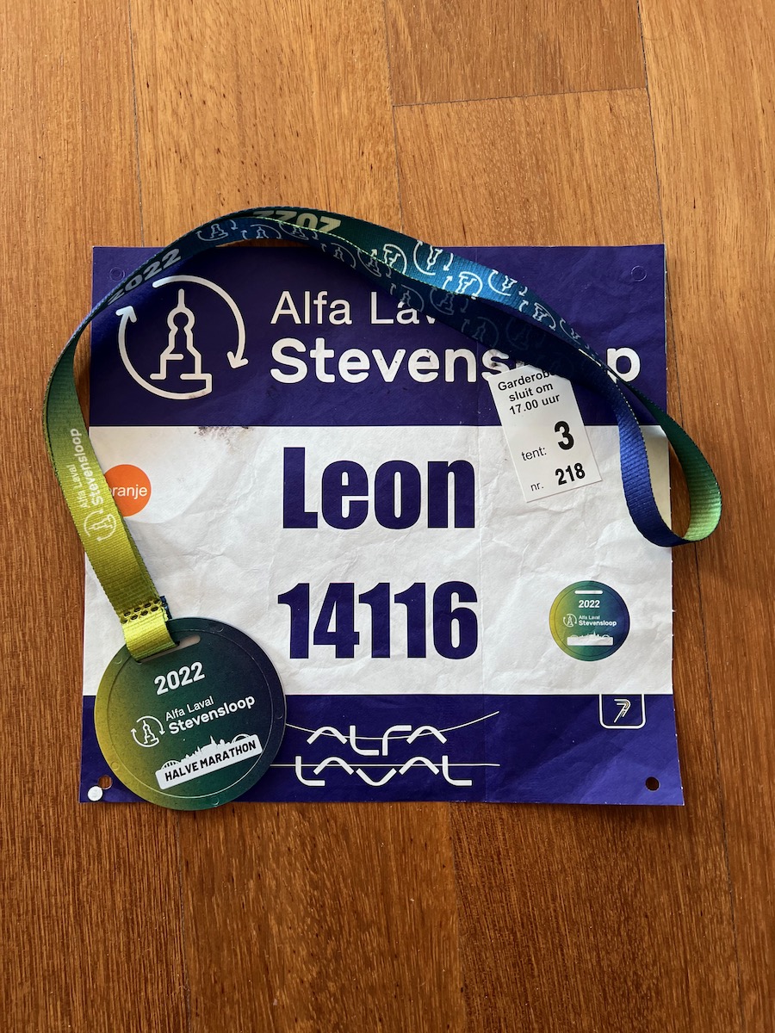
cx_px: 388
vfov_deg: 67.3
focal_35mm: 26
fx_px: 776
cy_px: 516
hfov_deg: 53.1
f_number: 1.5
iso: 125
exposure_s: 1/120
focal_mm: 5.7
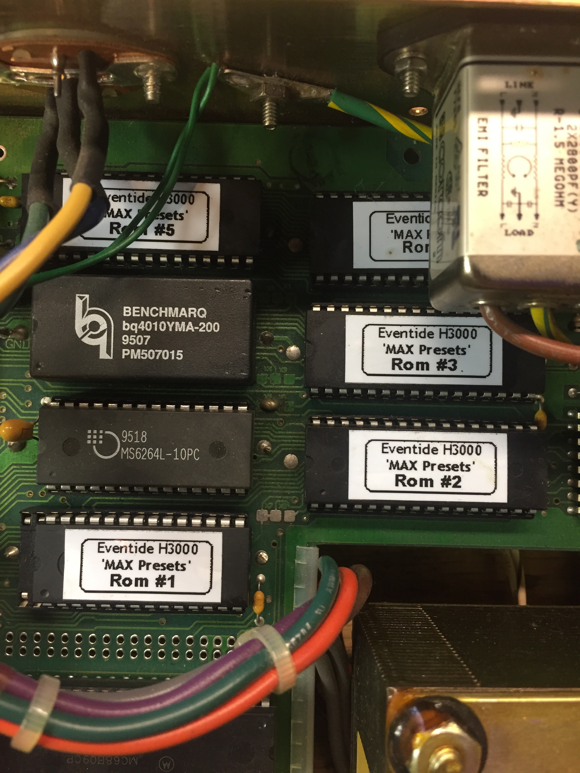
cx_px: 290
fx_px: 648
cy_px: 386
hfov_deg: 48.2
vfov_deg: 61.7
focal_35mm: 29
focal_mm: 4.15
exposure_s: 1/30
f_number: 2.2
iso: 125
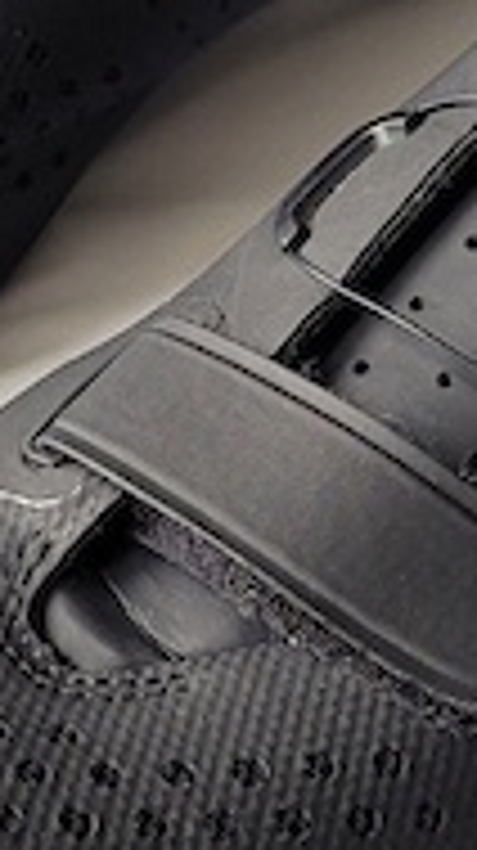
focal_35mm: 120
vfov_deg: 17.9
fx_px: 2704
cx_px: 364
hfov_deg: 10.1
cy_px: 432
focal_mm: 5.4
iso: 100
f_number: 1.8
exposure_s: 1/120
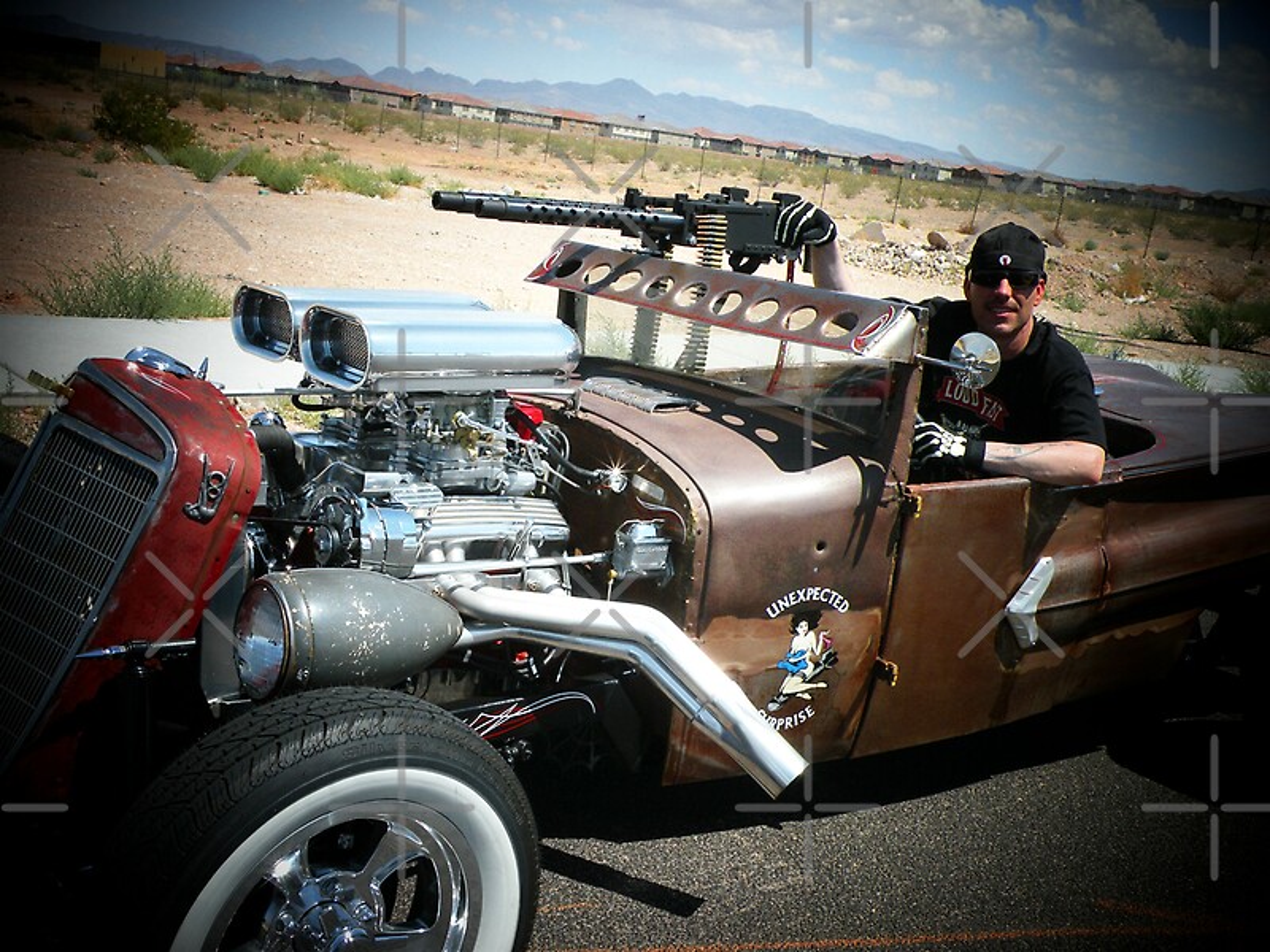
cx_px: 635
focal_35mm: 42
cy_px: 476
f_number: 6.3
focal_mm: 7.4
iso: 64
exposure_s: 1/262
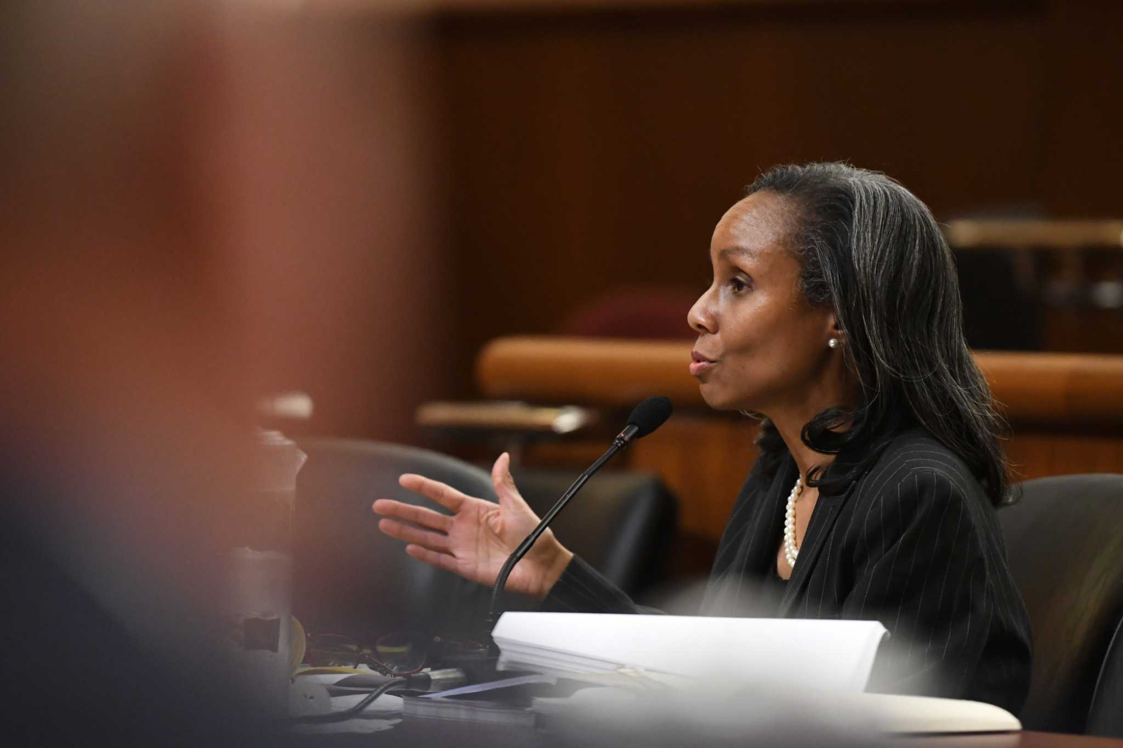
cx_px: 562
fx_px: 8421
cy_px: 374
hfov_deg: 7.6
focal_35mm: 270
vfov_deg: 5.1
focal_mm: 180
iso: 5000
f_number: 2.8
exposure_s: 1/400
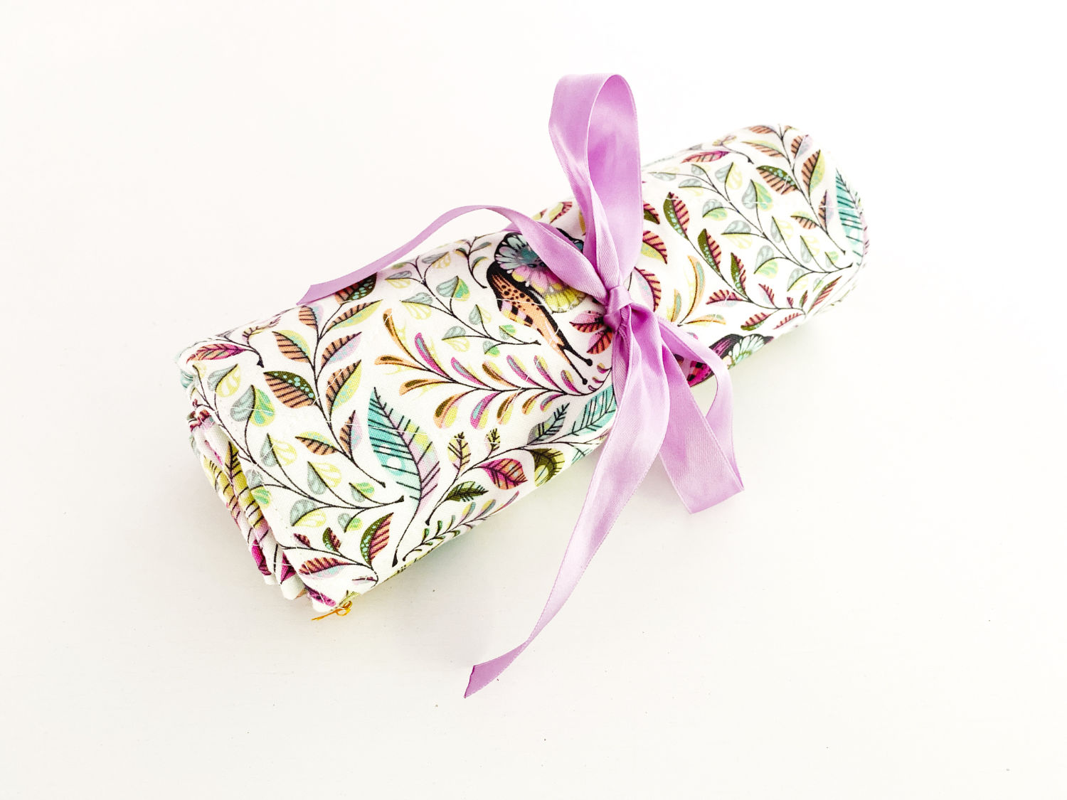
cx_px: 534
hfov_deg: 67.3
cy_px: 400
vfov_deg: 53.1
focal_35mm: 26
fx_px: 801
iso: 320
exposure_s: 1/60
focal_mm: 4.2
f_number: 1.8
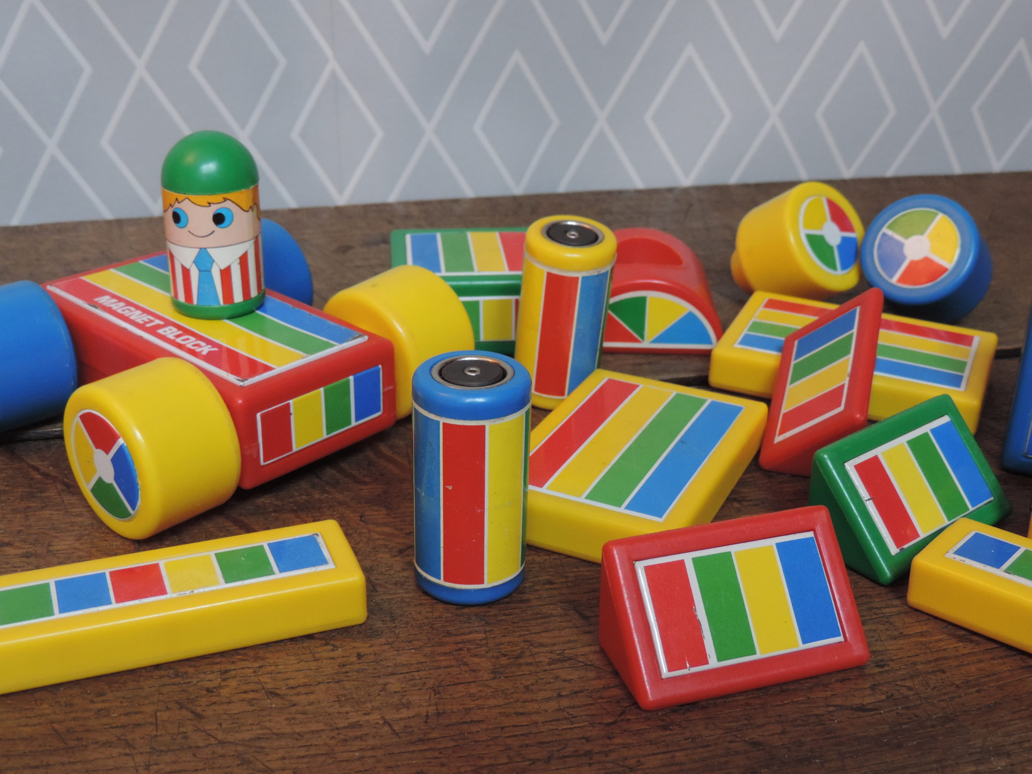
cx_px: 516
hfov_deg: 43.9
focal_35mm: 43
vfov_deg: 33.6
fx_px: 1282
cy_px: 387
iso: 400
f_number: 3.4
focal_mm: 7.6
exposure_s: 1/30
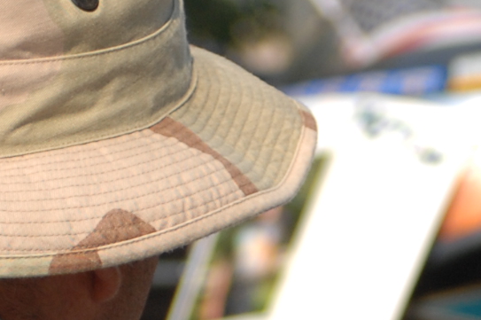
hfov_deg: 4.6
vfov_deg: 3.1
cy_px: 485
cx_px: 687
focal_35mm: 444
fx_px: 5927
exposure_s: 1/2000
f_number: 4
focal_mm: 50
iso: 200
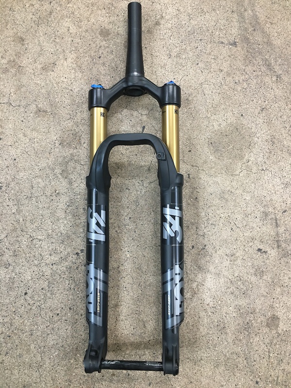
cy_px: 194
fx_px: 325
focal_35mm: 29
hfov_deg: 48.2
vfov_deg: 61.7
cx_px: 146
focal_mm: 4.15
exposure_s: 1/30
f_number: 2.2
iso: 125
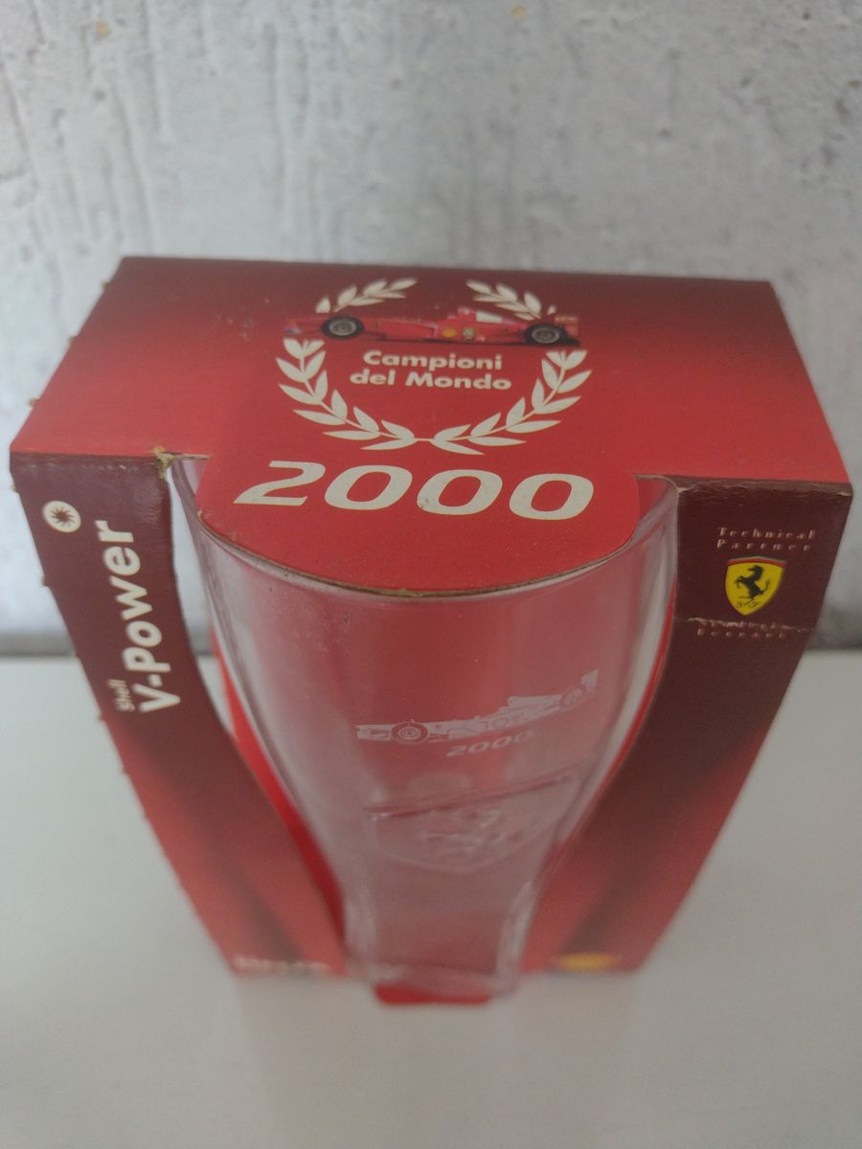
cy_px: 574
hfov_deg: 51.4
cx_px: 431
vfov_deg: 65.3
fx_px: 896
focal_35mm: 27
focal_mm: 4.71
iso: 309
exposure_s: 1/40
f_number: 1.7
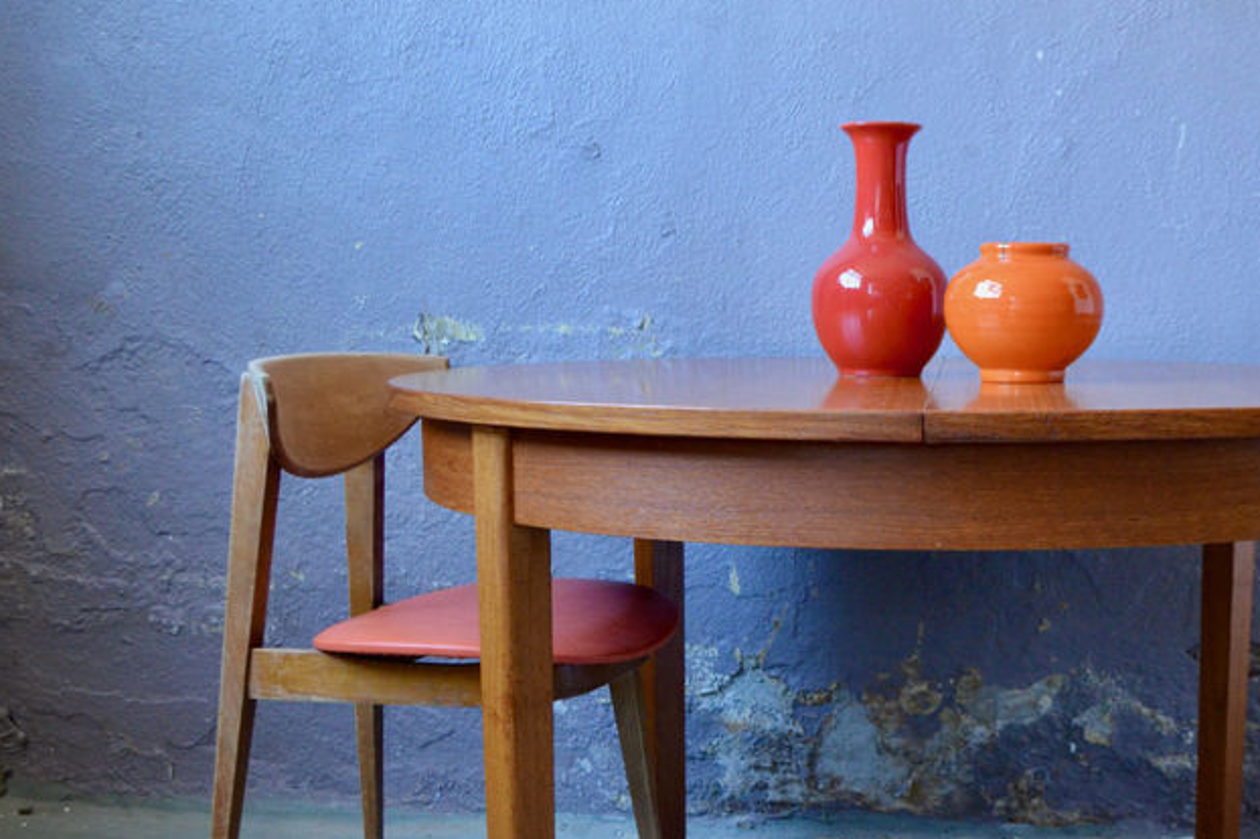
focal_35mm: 53
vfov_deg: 25.3
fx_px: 1854
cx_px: 893
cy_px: 577
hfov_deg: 36.9
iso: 1250
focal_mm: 22
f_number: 3.8
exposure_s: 1/50
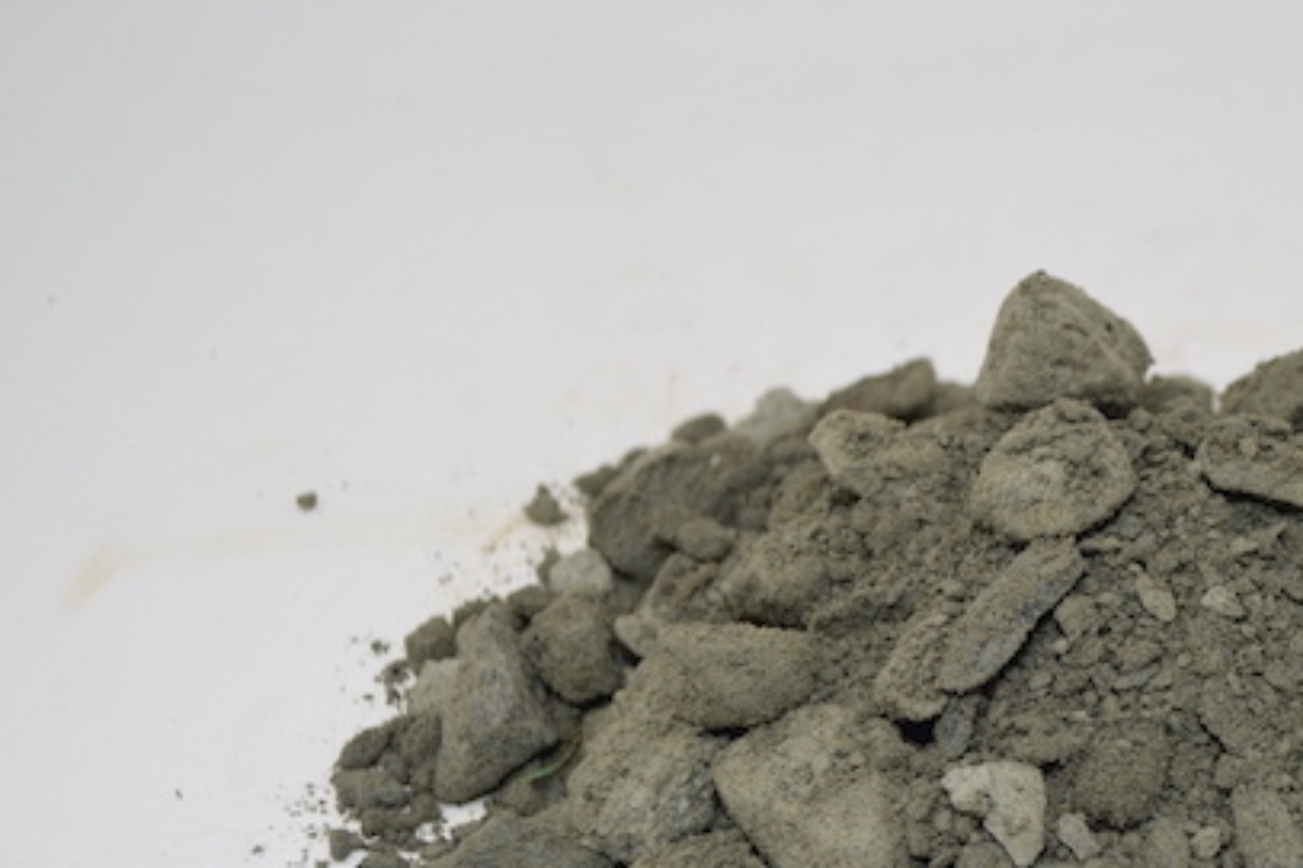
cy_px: 708
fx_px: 2134
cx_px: 1133
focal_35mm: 59
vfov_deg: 22.6
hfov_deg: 32.5
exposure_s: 1/125
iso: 360
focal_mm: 20
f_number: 4
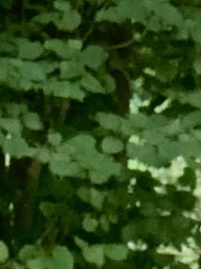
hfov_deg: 5.8
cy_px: 1003
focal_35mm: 252
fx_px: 1954
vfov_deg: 6.6
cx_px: -91
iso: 80
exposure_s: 1/60
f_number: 2.2
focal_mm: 2.87
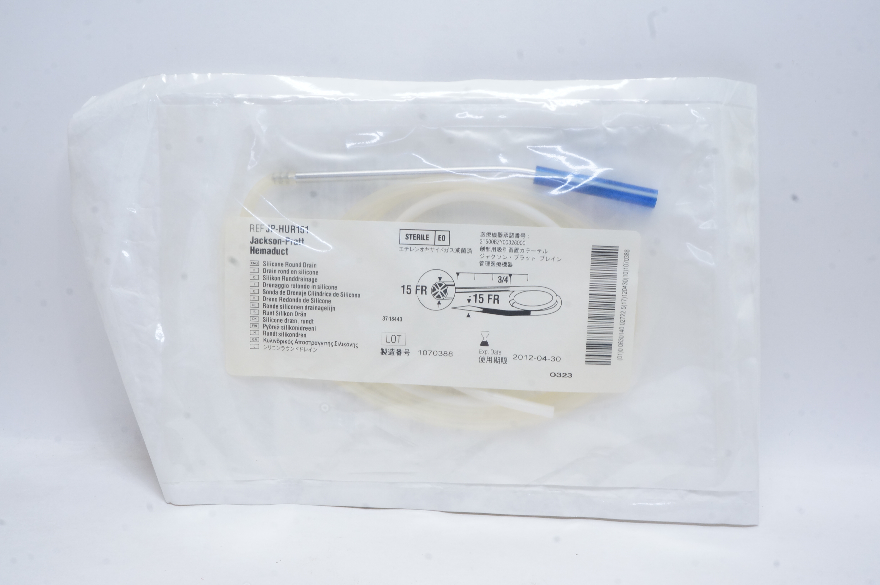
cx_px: 440
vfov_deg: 39.9
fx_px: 806
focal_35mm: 33
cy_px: 292
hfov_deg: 57.3
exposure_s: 1/6
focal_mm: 22
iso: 800
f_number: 20
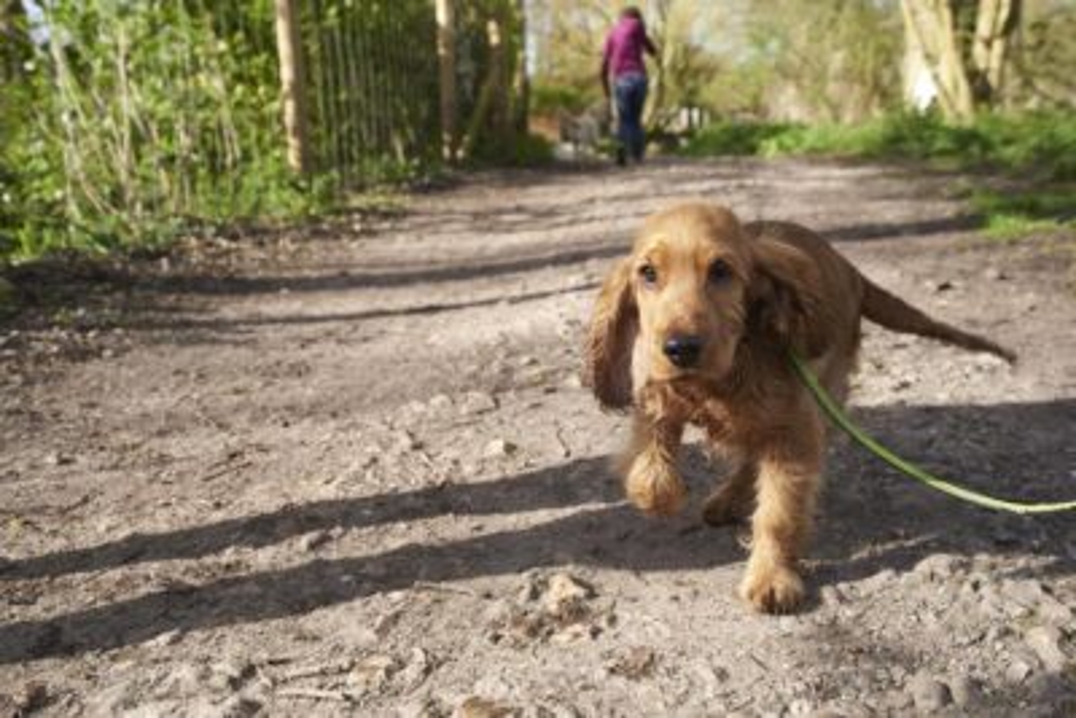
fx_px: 1076
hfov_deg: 53.1
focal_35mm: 36
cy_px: 359
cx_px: 538
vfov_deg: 36.9
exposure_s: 1/250
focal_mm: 36
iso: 400
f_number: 5.6
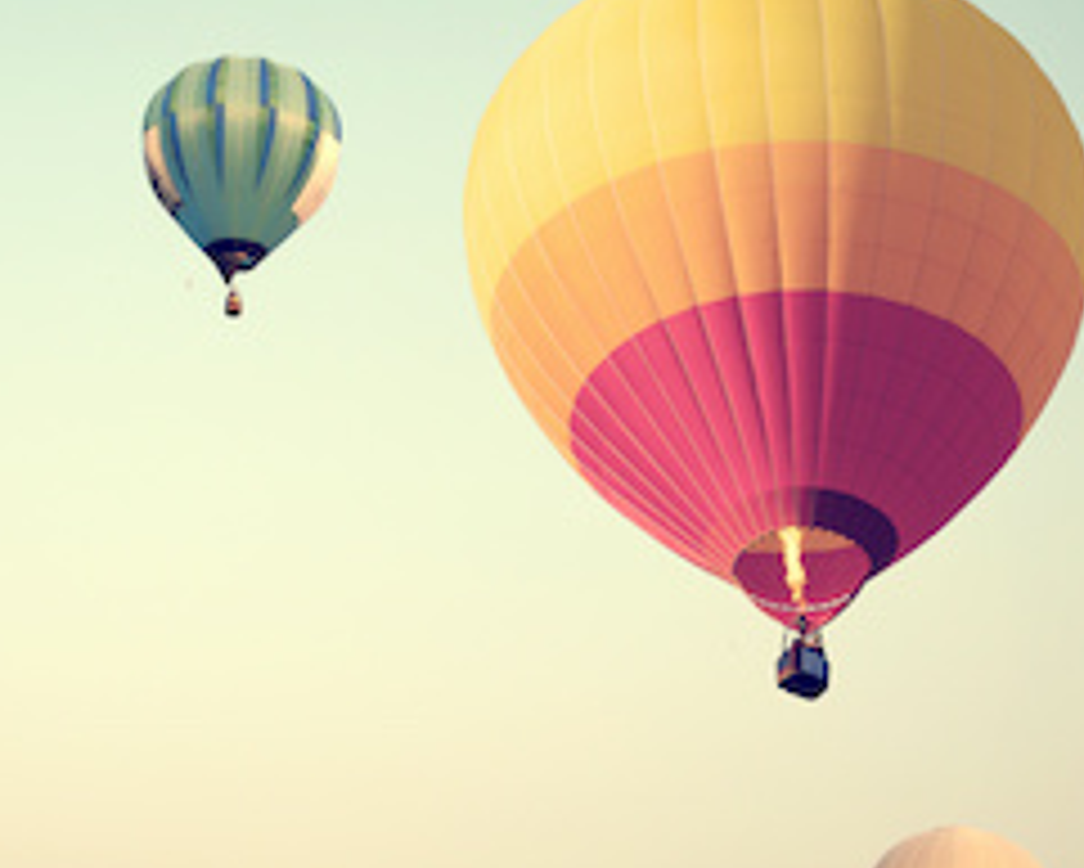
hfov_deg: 24.1
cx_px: 247
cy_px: 486
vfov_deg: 19.7
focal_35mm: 78
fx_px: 2503
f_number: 11
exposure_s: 1/160
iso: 320
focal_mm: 40
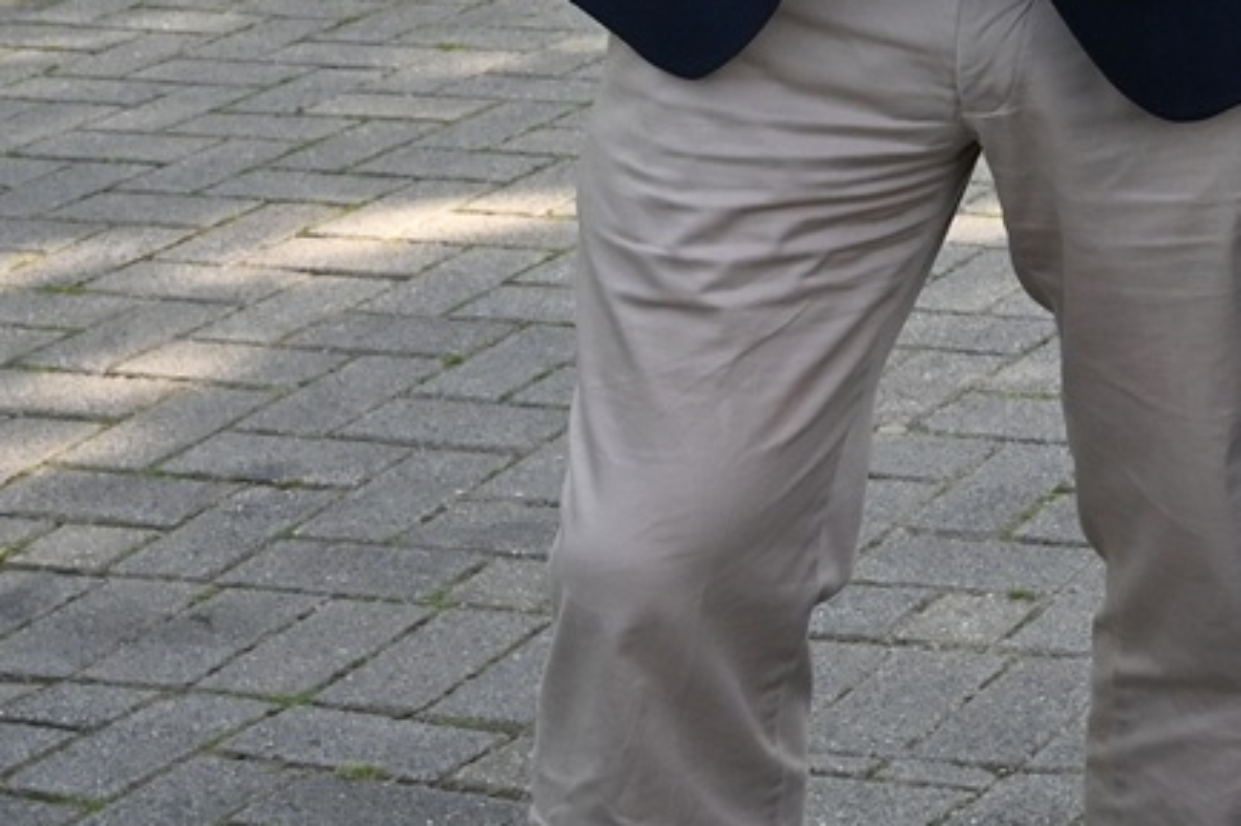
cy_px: -932
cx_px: 2479
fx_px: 4616
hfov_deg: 13.2
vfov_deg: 9.4
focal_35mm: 134
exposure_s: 1/160
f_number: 9
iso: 400
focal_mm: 29
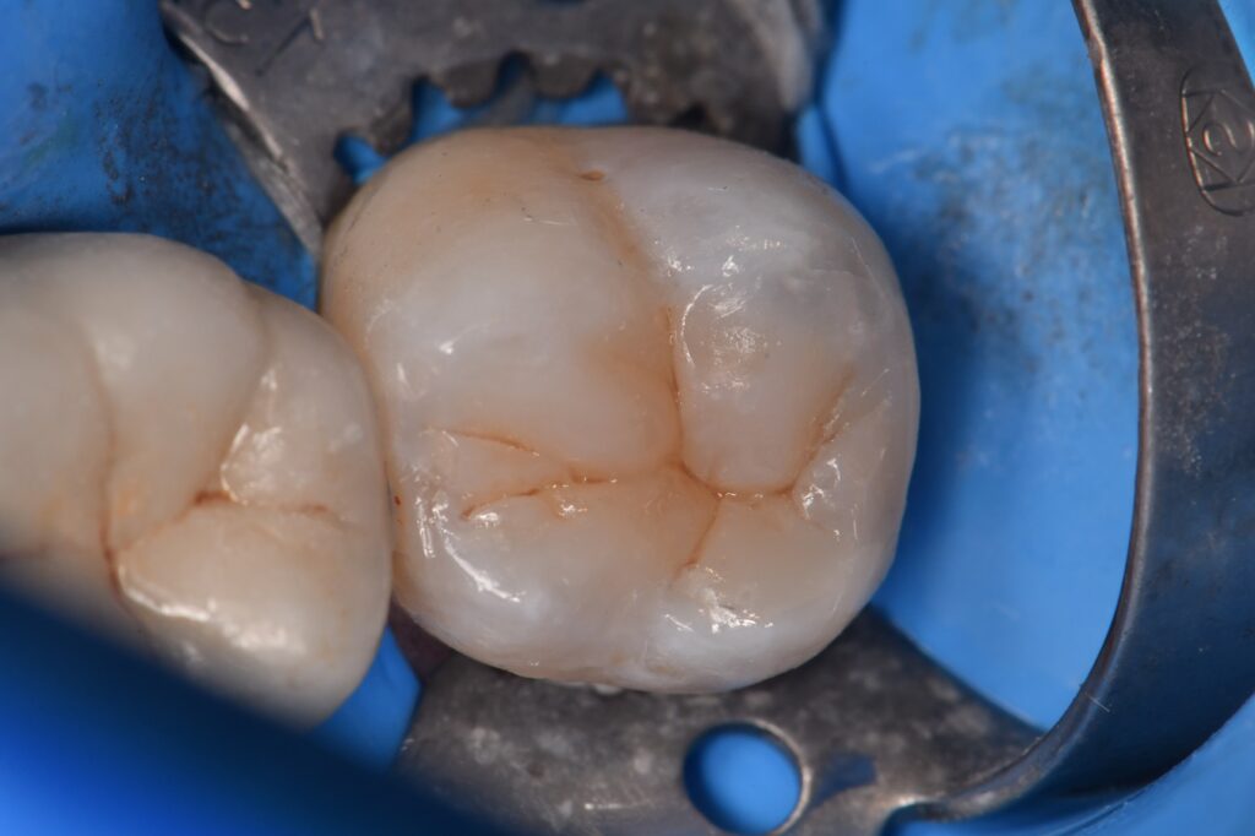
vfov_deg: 8.7
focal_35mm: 157
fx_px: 5471
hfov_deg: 13.1
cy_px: 418
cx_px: 628
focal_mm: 105
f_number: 32
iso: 200
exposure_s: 1/160
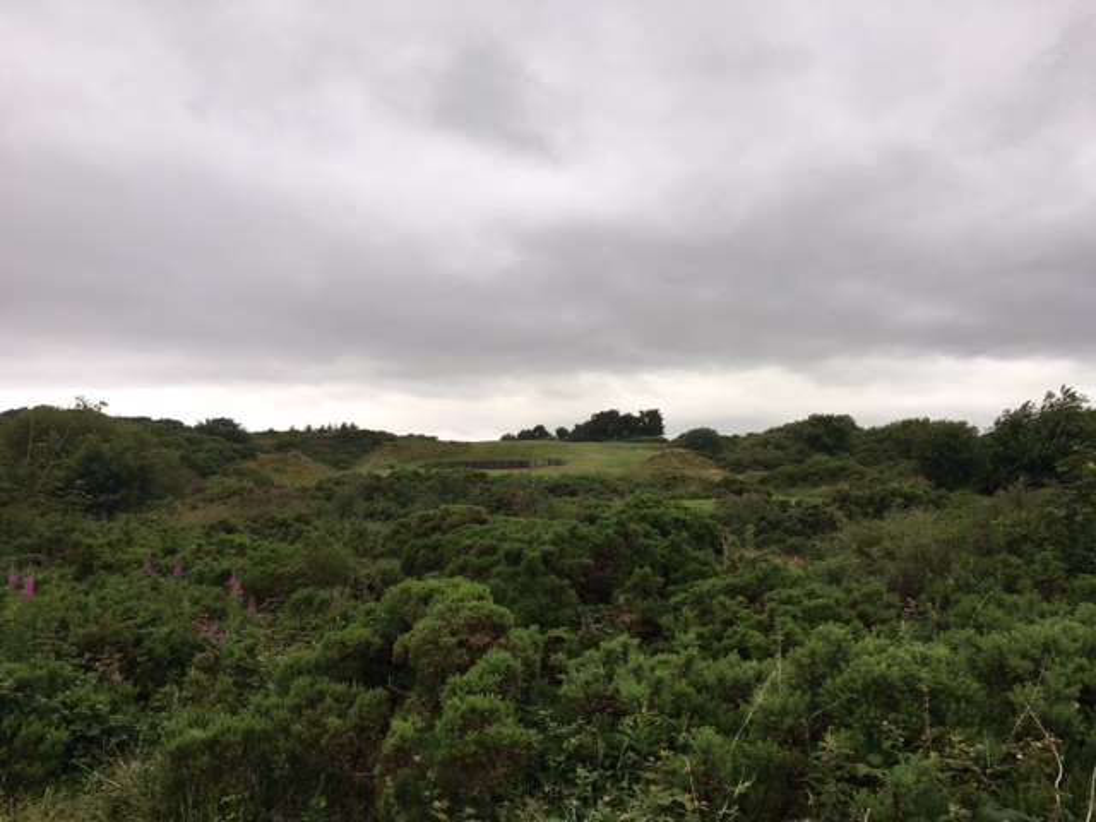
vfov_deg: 48.2
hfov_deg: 61.7
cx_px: 548
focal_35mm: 29
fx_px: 918
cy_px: 411
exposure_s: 1/100
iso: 32
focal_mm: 4.15
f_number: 2.2
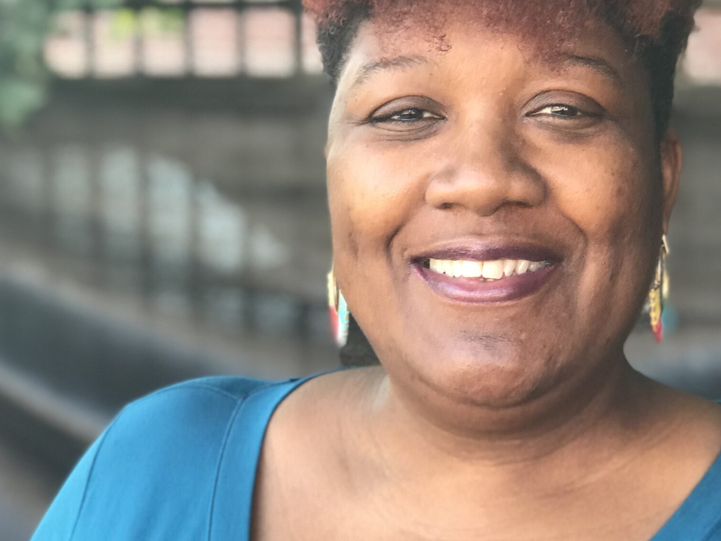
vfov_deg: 15.2
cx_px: 444
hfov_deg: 20.2
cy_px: 261
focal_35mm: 97
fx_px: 2020
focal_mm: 6.6
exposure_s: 1/60
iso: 64
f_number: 2.8
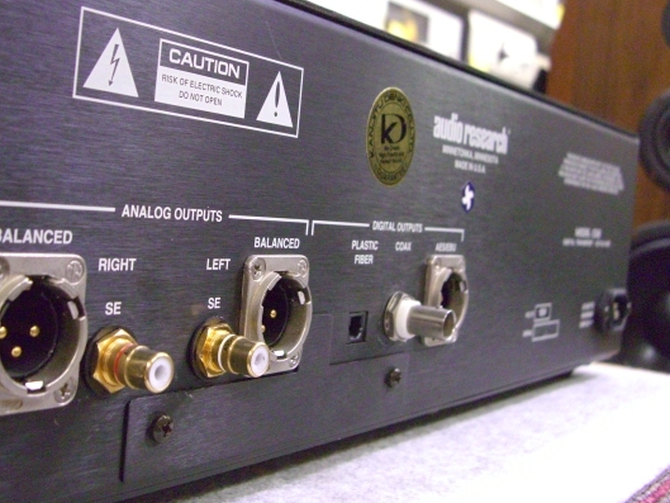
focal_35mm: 46
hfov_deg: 41.1
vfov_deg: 31.5
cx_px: 274
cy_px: 223
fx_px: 891
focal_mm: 7.9
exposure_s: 1/80
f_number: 2.8
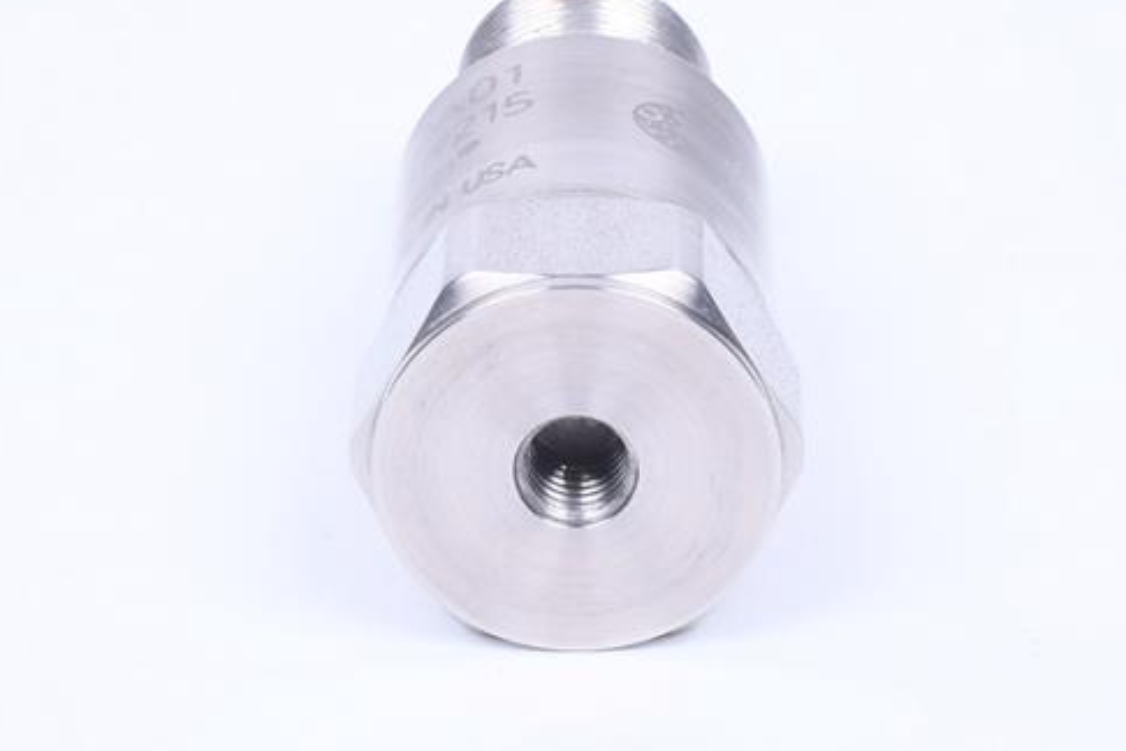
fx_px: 1970
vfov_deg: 21.6
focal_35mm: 63
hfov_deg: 31.9
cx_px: 586
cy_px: 327
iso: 200
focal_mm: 34
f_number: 14
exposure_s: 1/200
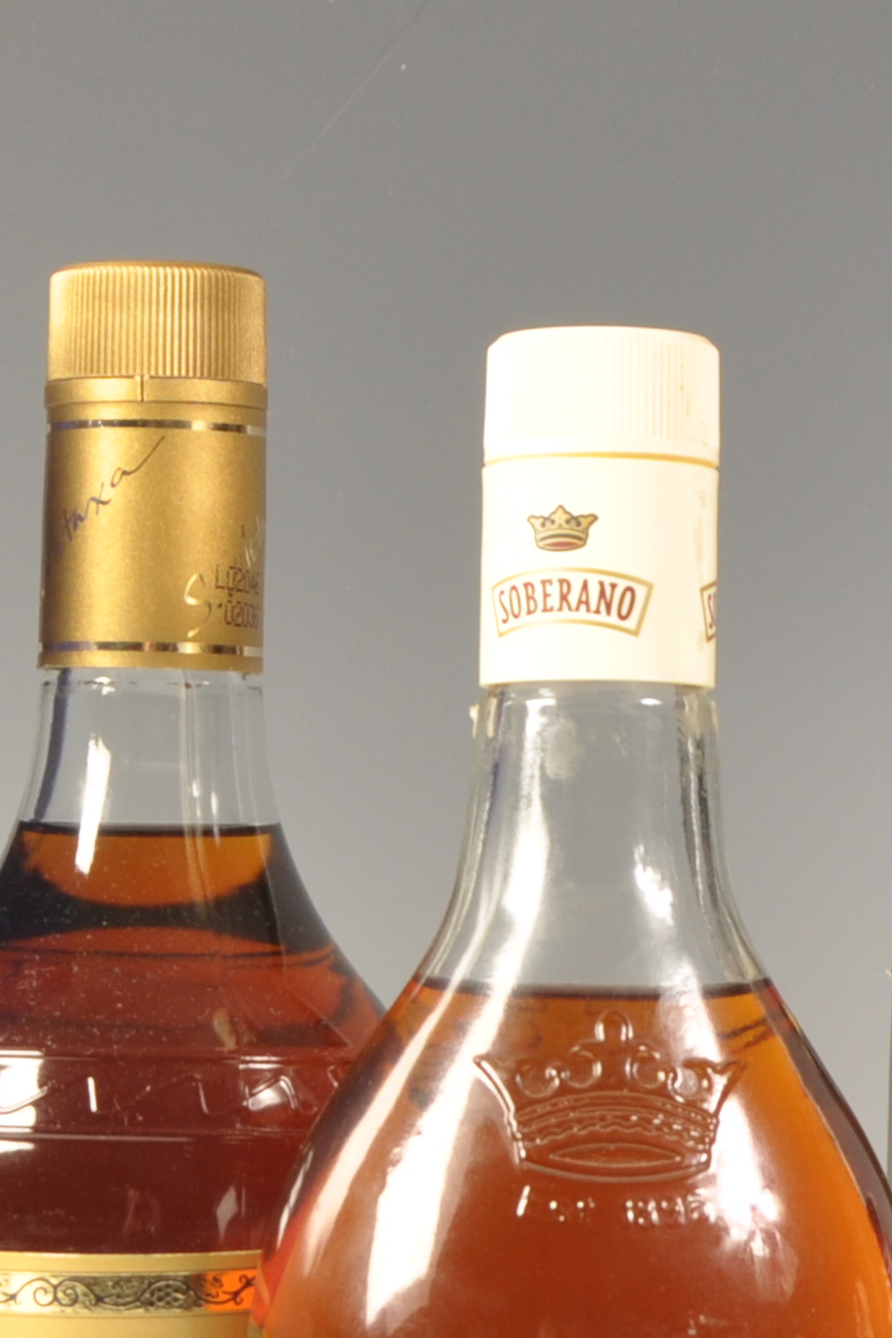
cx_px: 194
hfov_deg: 8.8
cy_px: 1518
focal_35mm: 156
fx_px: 5798
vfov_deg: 12.9
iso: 250
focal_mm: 26
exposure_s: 1/125
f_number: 8
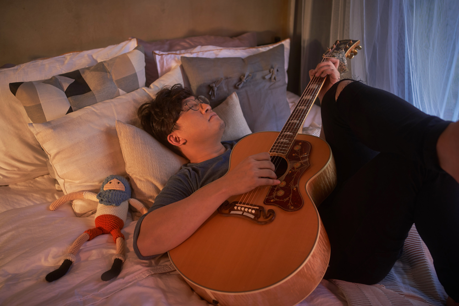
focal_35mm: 35
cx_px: 230
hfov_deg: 54.4
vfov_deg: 37.9
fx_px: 446
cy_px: 153
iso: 200
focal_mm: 35
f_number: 2.8
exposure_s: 1/160
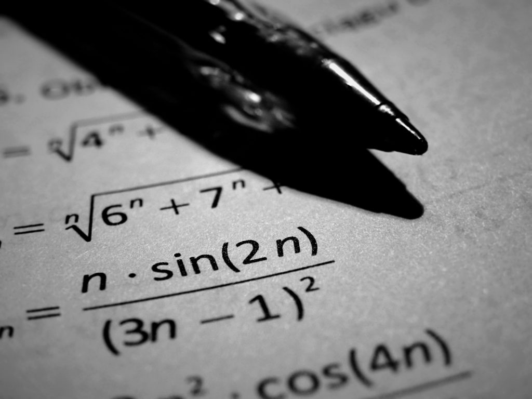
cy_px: 200
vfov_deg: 19.6
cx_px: 266
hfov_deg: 26.0
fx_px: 1153
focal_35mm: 75
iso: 160
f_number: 4
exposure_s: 1/37.5
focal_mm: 13.4
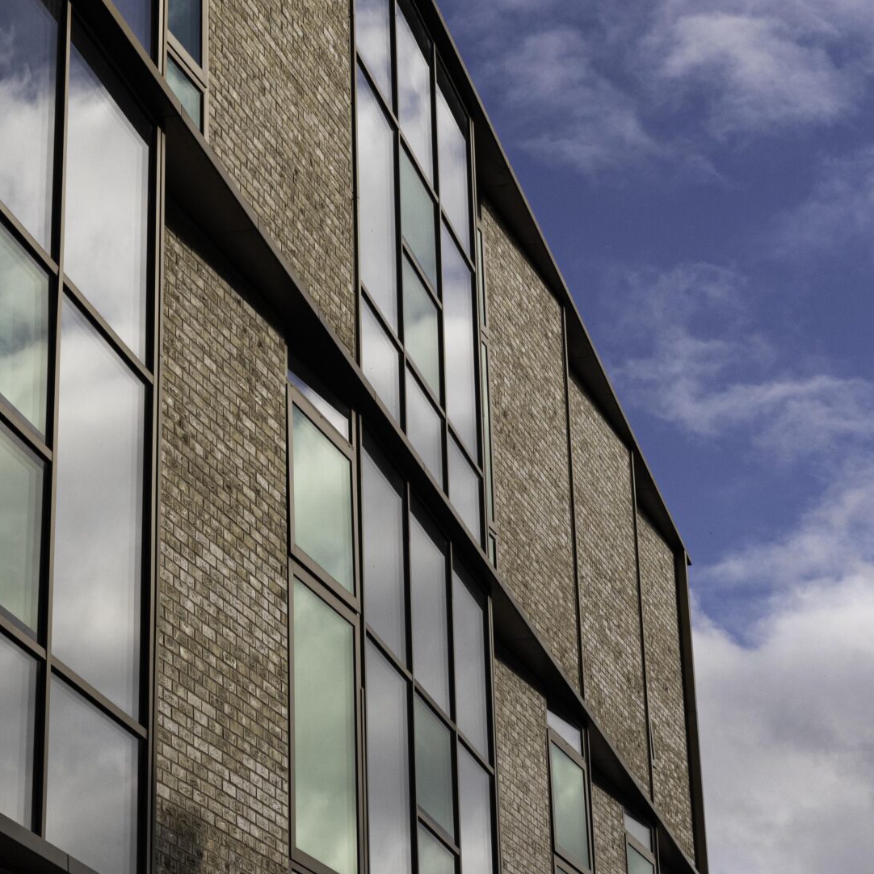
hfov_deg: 18.5
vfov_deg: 18.4
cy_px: 229
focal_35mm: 94
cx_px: 434
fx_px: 2685
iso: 200
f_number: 10
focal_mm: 38
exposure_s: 1/1000
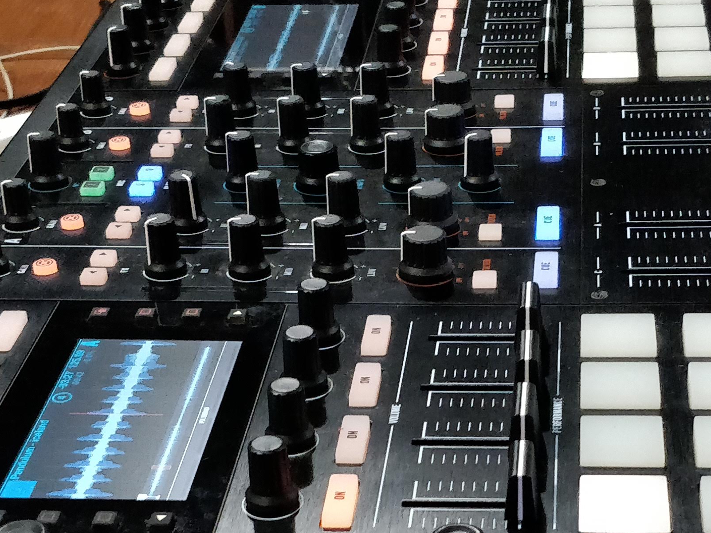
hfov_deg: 28.1
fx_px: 1417
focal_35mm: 69
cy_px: 459
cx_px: 425
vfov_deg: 20.9
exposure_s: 1/33
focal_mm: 4.1
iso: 1250
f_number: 1.7
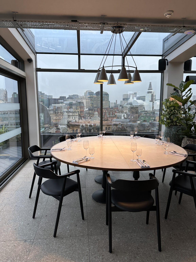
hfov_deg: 56.8
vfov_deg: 71.6
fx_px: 181
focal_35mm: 24
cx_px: 98
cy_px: 131
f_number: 1.78
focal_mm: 6.86
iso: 100
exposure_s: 1/100
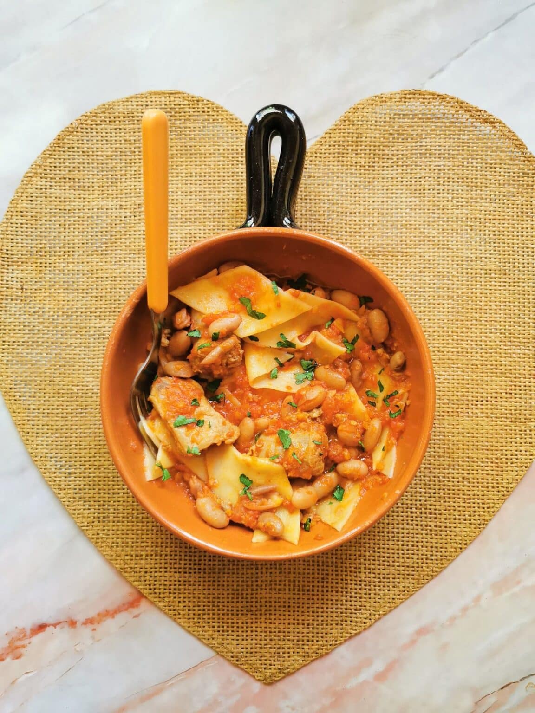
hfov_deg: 51.4
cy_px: 356
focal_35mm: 27
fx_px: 556
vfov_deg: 65.3
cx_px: 268
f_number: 1.6
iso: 200
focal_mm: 5.56
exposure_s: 1/100
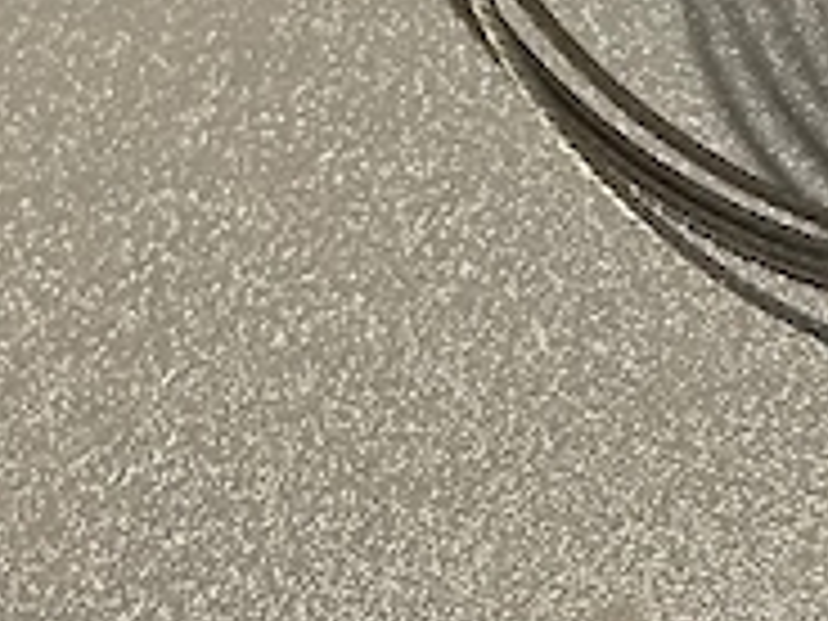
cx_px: 914
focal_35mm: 113
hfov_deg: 16.9
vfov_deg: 12.4
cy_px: -338
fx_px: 2703
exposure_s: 1/60
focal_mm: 4.2
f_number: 1.6
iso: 400
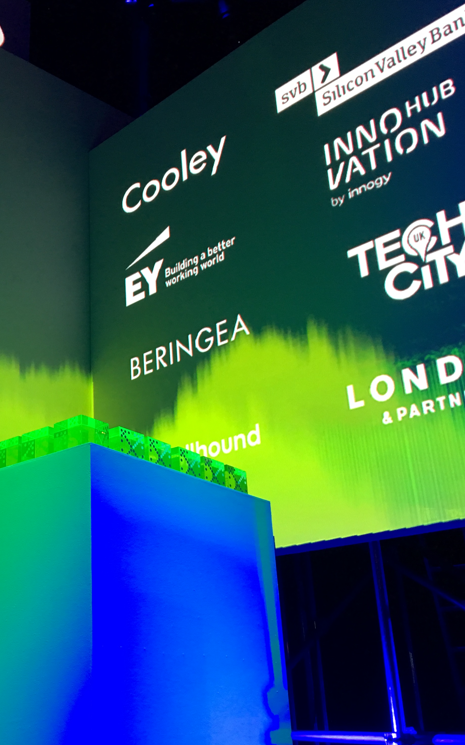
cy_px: 372
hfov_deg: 29.4
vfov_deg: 47.2
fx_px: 852
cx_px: 57
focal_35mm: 42
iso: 64
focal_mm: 4.15
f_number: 2.2
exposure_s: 1/17
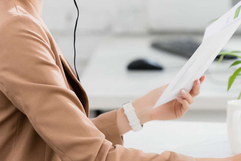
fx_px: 2524
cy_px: 14
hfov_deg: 5.5
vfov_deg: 3.6
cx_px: 144
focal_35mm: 377
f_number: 3.5
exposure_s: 1/200
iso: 160
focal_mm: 170
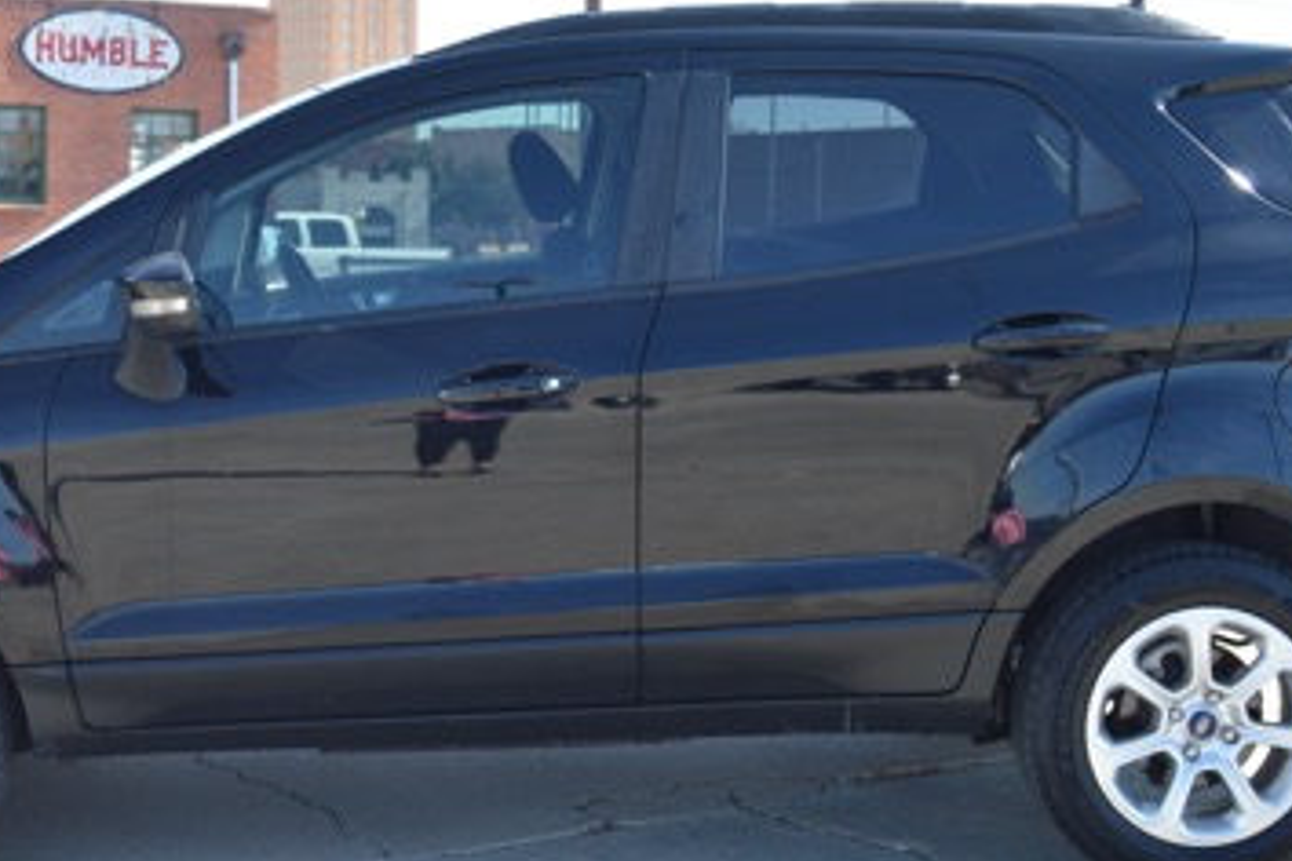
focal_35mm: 65
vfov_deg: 20.9
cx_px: 442
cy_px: 387
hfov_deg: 30.8
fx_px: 2333
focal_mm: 24
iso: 100
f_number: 6.3
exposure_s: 1/160
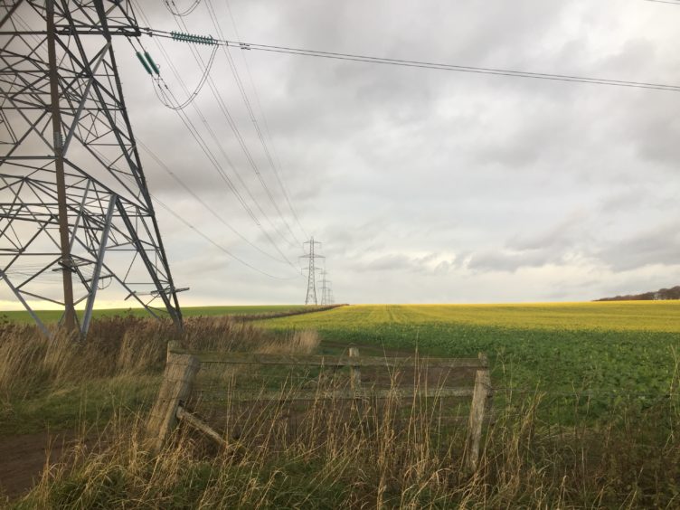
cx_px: 340
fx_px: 570
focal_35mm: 29
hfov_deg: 61.7
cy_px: 255
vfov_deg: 48.2
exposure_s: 1/100
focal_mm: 4.15
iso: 40
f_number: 2.2
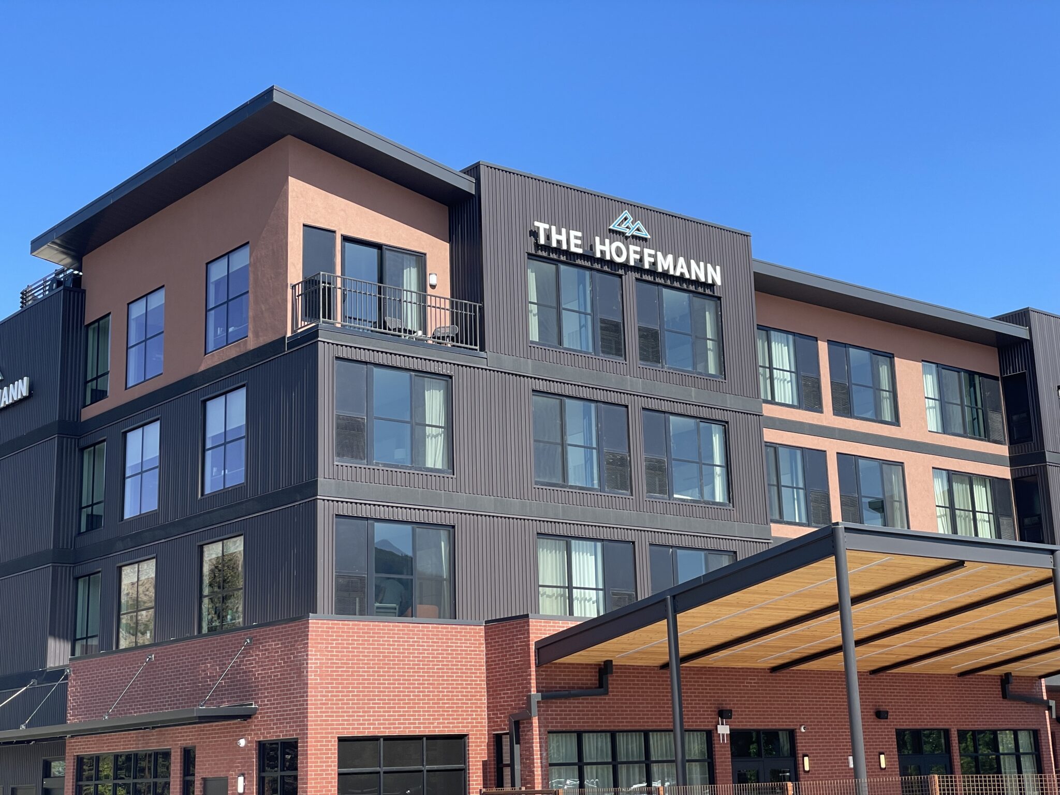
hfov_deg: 36.8
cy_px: 398
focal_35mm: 52
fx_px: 1592
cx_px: 530
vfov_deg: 28.0
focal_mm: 6
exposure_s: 1/737
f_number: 2
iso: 25
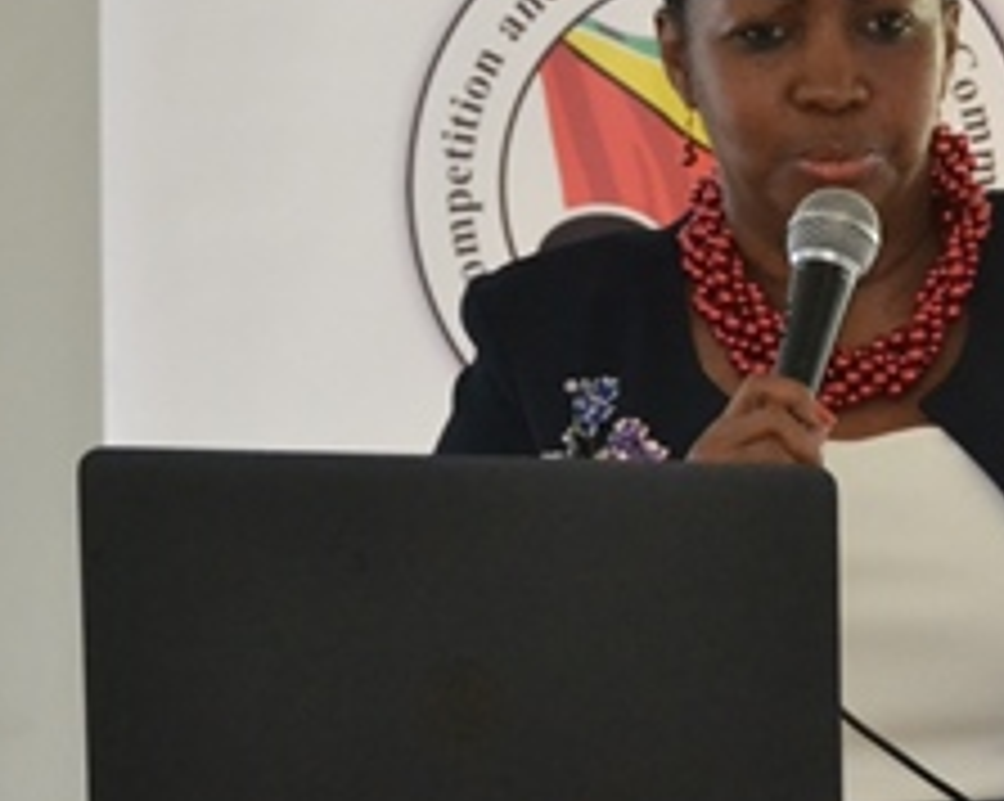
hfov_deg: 5.3
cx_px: 878
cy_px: 173
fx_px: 10807
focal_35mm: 364
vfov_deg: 4.2
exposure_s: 1/160
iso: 3200
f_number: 5.3
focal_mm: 90
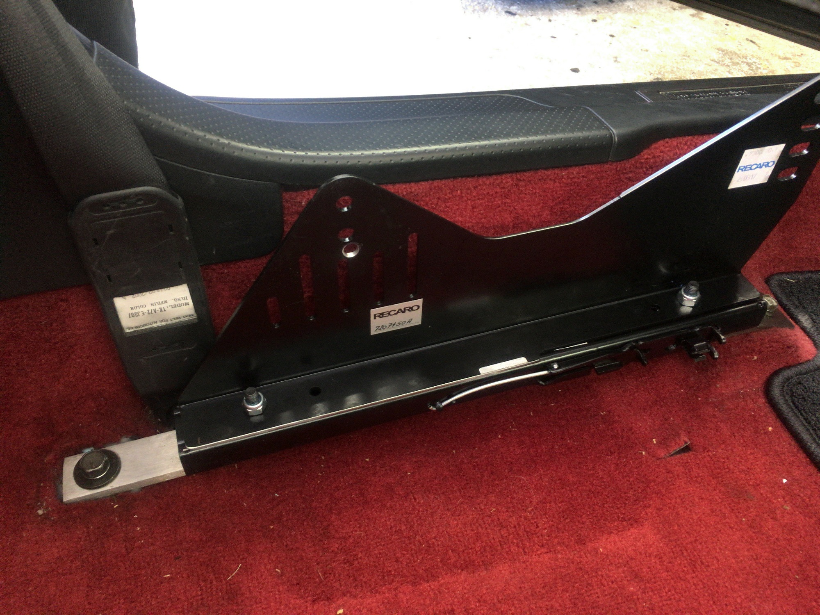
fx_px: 687
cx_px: 410
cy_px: 308
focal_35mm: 29
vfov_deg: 48.2
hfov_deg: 61.7
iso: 250
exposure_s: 1/30
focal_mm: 4.15
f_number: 2.2
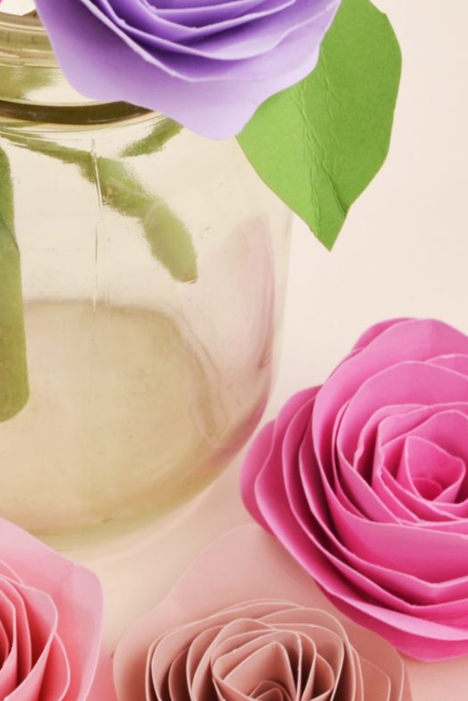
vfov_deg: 15.6
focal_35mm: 131
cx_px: 87
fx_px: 2551
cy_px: 171
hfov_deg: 10.4
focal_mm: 45
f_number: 8
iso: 100
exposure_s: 1/20
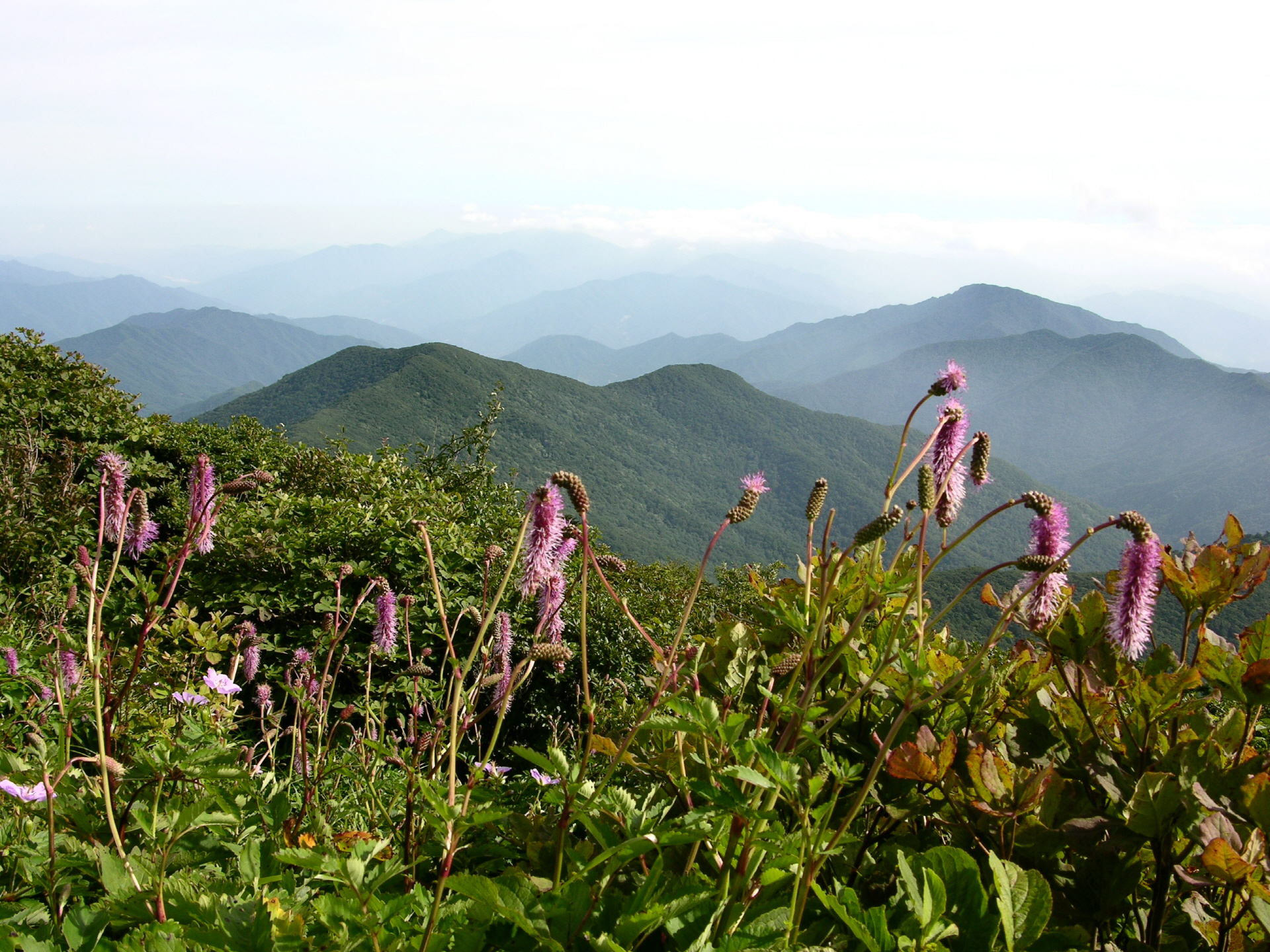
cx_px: 635
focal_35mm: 35
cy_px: 476
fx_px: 1284
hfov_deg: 52.6
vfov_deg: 40.7
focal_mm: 8.9
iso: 50
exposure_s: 1/99.6
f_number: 8
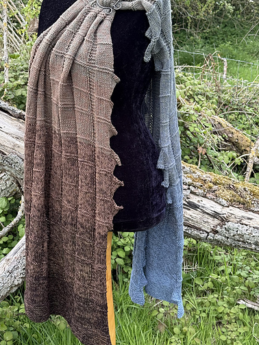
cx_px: 109
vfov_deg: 31.7
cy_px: 163
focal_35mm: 61
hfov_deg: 24.0
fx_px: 609
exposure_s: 1/442
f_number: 1.78
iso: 64
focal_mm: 6.76
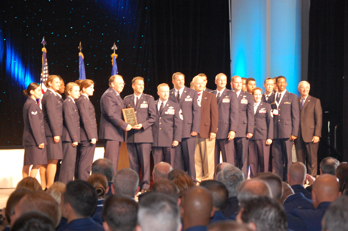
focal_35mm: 120
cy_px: 116
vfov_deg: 11.4
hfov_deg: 17.1
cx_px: 174
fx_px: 1159
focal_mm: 80
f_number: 4.5
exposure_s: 1/60
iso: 1100
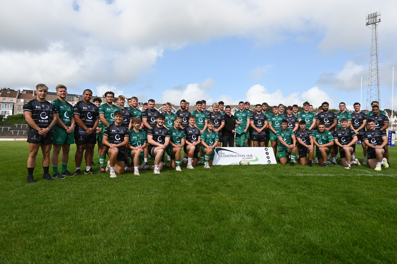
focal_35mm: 24
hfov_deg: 73.7
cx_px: 198
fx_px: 265
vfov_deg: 53.1
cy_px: 132
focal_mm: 16
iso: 100
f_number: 7.1
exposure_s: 1/400
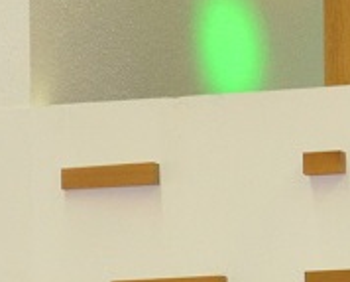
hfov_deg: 6.0
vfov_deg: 4.7
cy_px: 755
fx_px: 3341
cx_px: 464
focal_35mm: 322
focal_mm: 34
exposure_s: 1/60
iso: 1800
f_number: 4.2
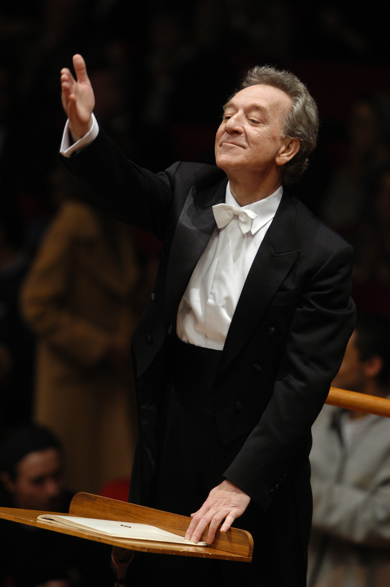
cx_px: 195
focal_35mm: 450
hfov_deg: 3.0
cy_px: 294
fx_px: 7325
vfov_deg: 4.6
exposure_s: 1/125
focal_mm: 300
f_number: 2.8
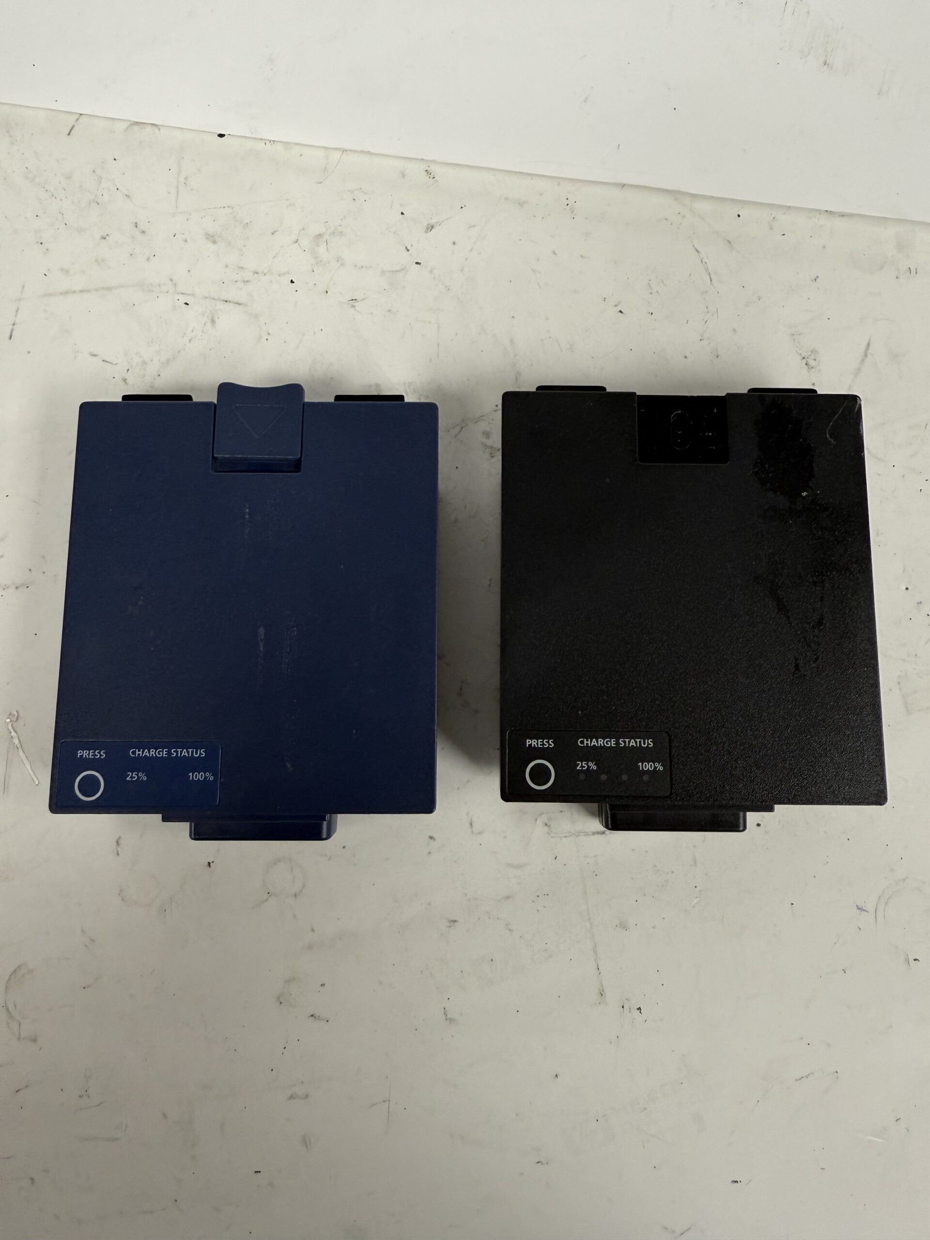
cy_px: 620
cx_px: 465
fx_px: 860
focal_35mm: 24
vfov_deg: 71.6
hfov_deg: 56.8
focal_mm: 2.22
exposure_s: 1/120
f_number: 2.2
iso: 160
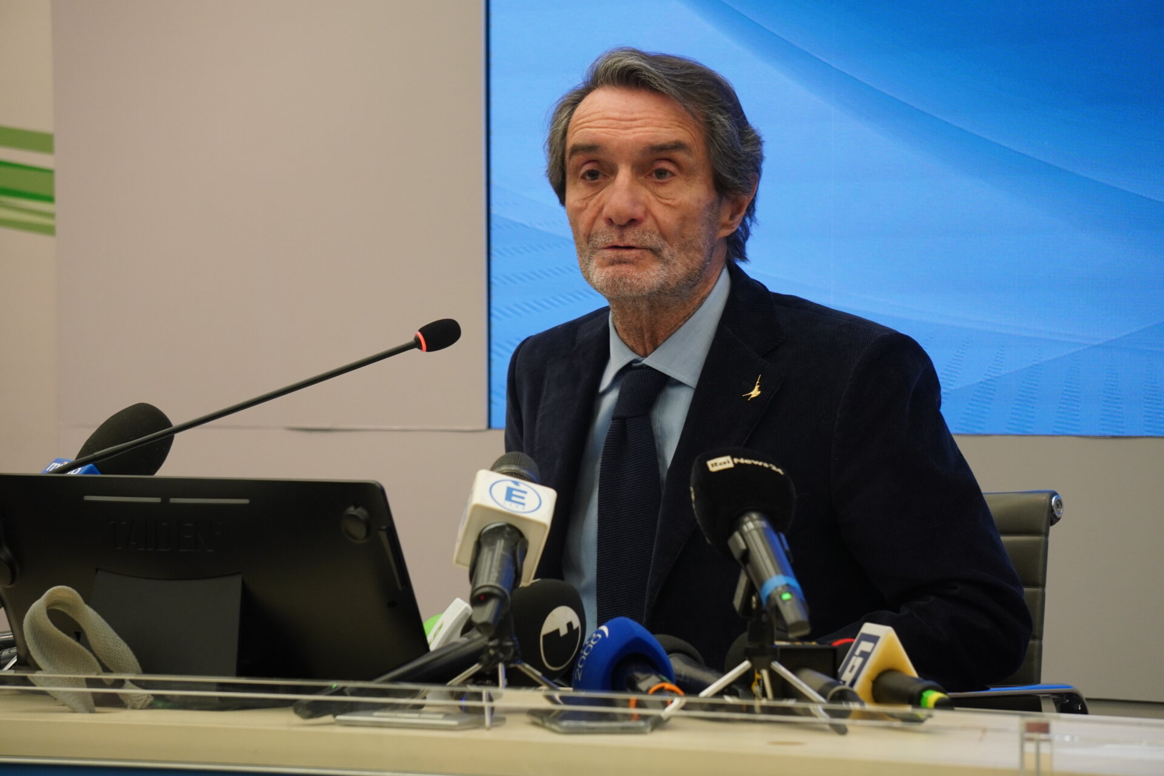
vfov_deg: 9.5
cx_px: 582
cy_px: 388
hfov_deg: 14.3
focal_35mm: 144
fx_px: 4656
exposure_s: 1/100
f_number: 5.6
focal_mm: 96
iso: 640
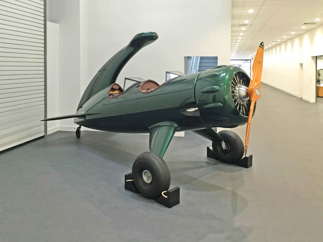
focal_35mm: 29
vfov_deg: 48.2
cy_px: 121
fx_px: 271
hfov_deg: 61.7
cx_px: 162
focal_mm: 4.15
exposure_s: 1/15
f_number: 2.2
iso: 50
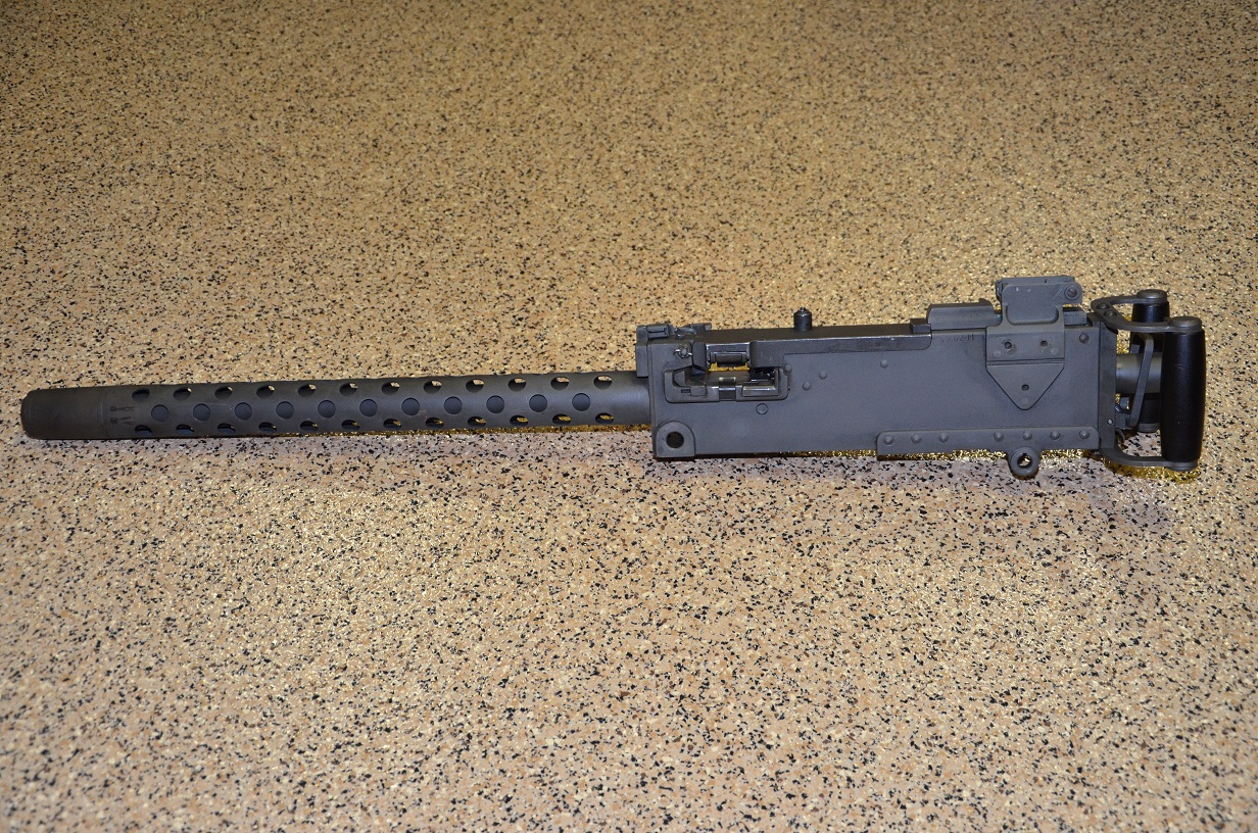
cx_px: 629
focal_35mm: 45
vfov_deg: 29.7
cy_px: 416
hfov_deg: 43.7
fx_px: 1569
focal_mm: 30
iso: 800
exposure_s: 1/60
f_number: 4.2
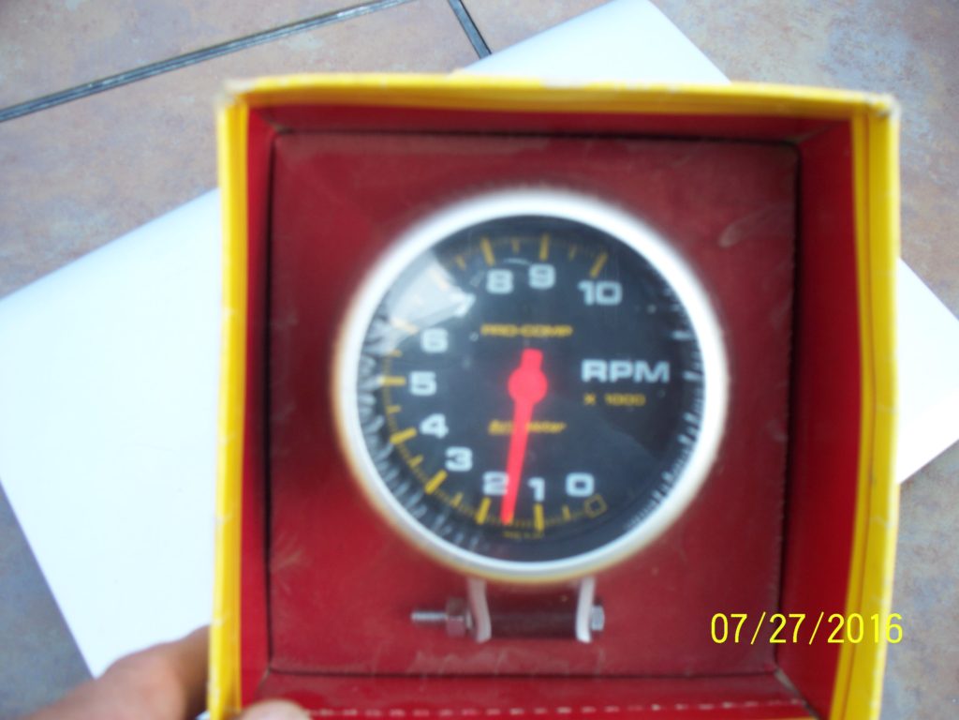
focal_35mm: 36
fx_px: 997
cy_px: 360
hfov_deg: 51.4
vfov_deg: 39.7
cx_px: 480
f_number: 2.8
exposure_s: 1/100
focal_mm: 7.54
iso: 80
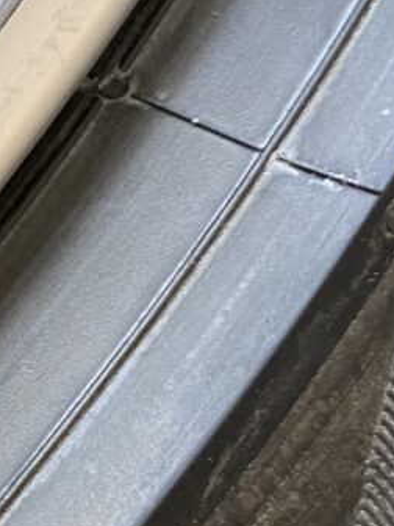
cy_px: 410
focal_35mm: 119
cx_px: -339
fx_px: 1806
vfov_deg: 16.4
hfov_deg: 11.5
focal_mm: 4.25
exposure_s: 1/50
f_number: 1.8
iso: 200
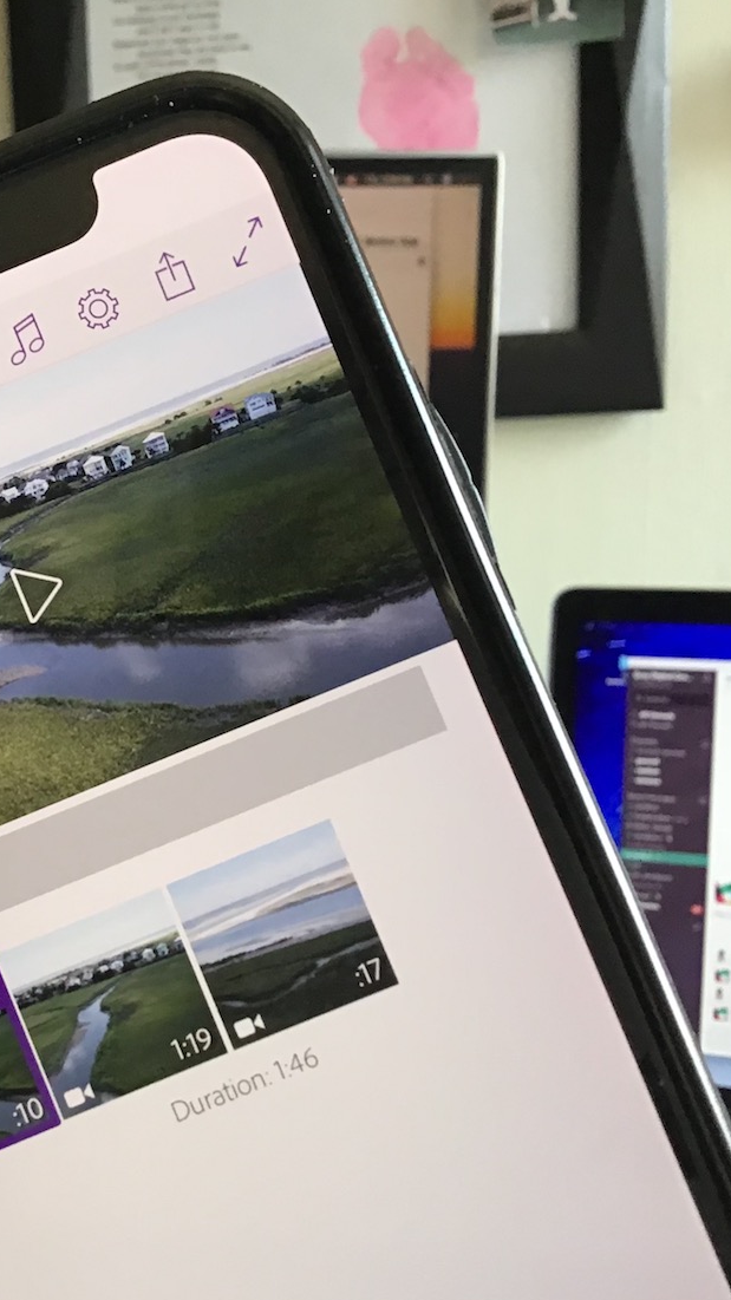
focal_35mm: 46
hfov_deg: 24.9
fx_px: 1586
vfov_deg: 44.6
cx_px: 27
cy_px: 659
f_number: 2.4
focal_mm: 3.3
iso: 40
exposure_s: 1/30
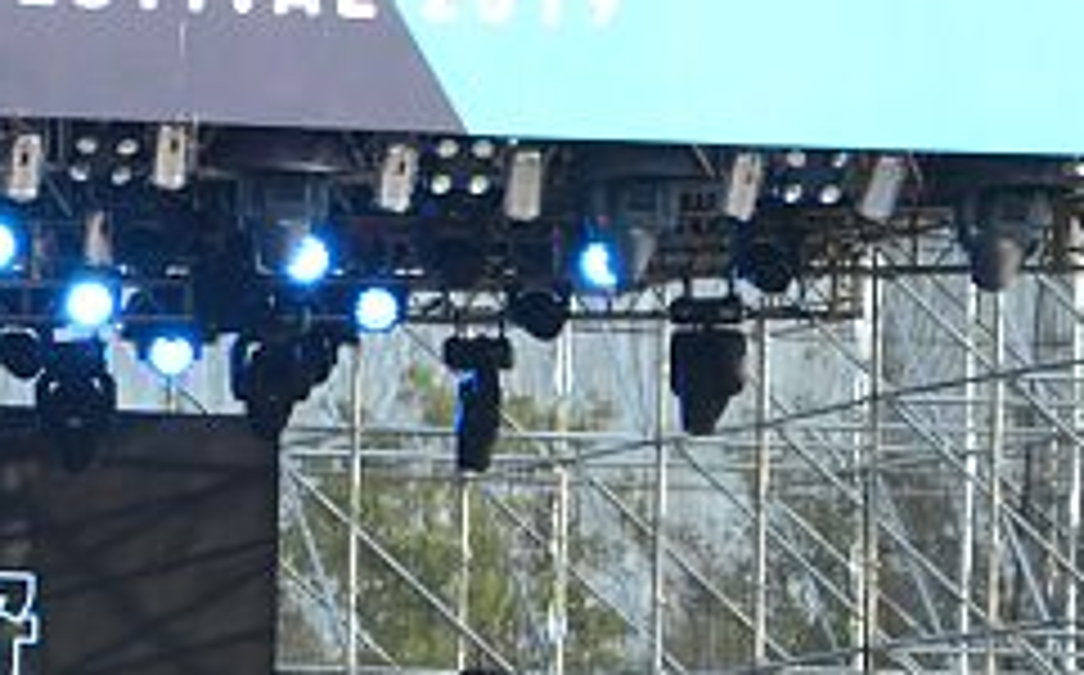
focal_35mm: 571
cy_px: 1213
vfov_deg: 2.3
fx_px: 16835
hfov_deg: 3.7
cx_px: -346
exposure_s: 1/60
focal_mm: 75
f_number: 5.3
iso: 100
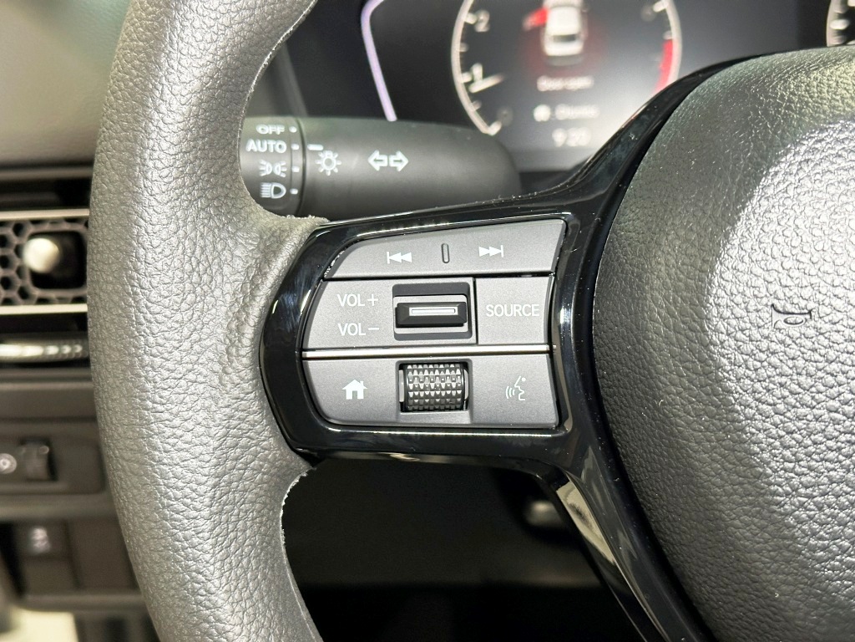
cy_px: 321
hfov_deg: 39.7
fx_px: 1186
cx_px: 428
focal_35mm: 48
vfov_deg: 30.3
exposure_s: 1/40
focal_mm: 6.86
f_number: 1.78
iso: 400
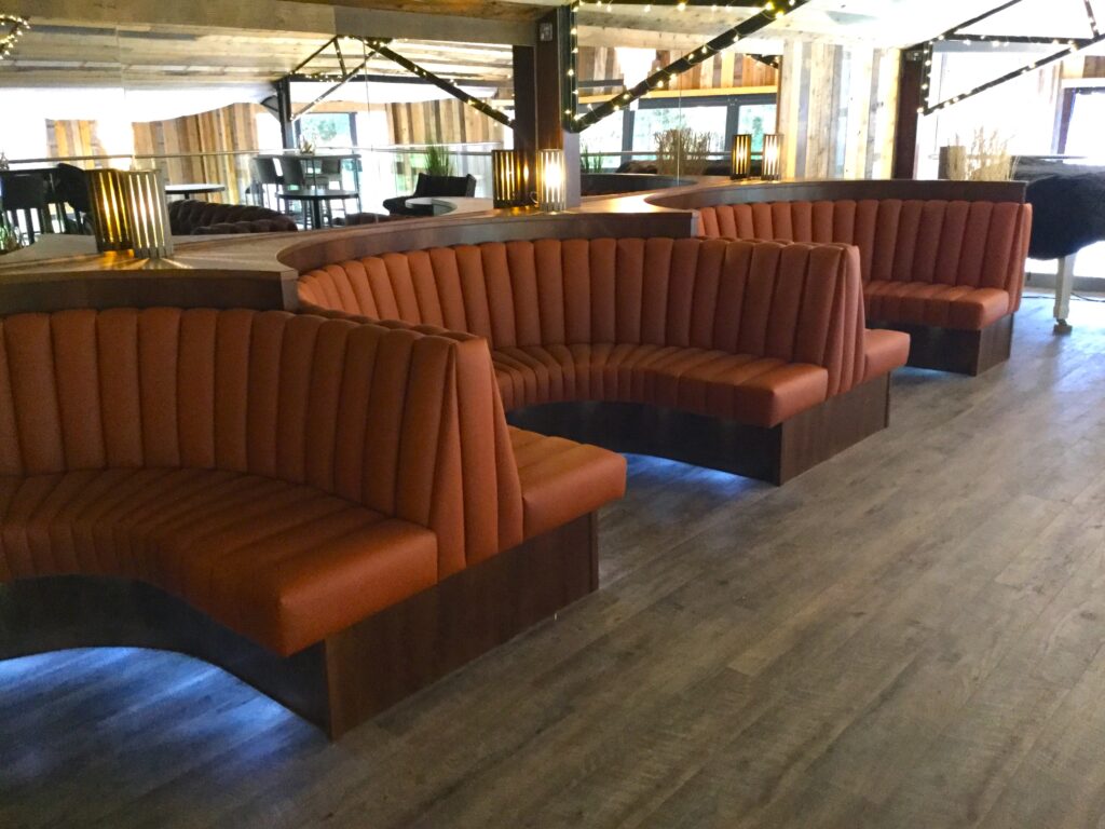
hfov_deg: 58.4
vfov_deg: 45.4
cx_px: 552
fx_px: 990
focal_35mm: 31
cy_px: 414
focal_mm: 3.3
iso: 250
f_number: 2.4
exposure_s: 1/17
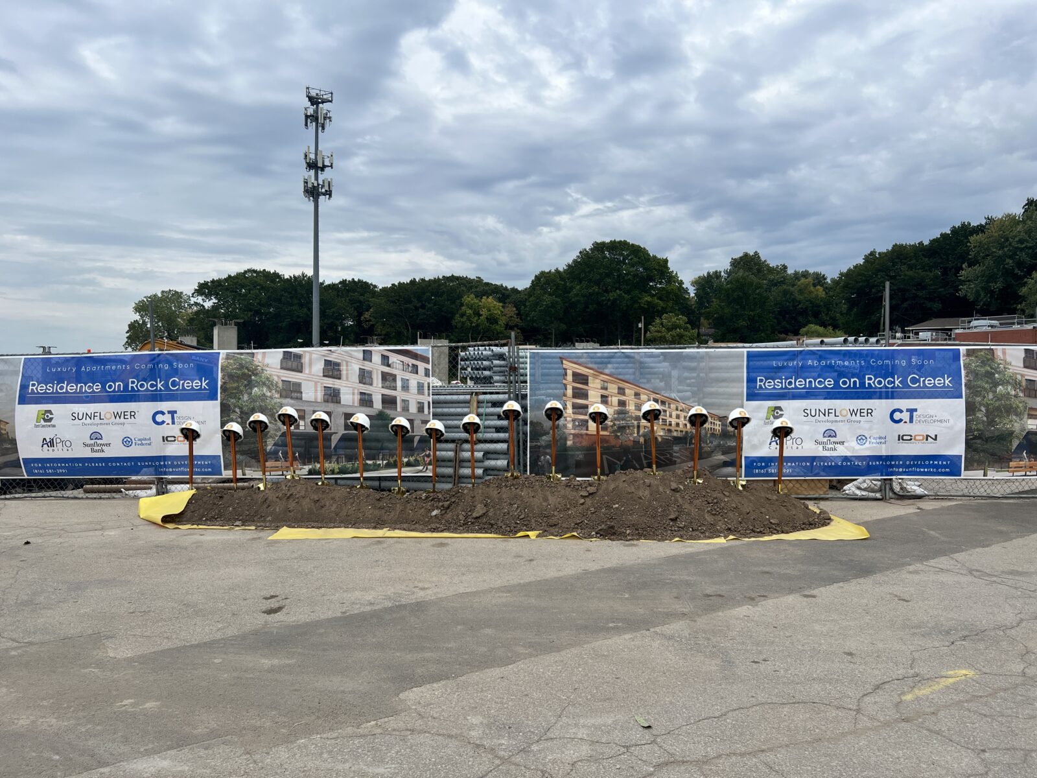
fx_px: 779
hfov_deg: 67.3
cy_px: 389
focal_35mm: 26
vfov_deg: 53.1
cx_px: 518
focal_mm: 5.7
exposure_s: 1/2571
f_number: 1.5
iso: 50
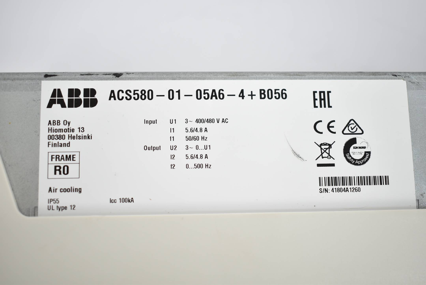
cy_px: 142
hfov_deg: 41.1
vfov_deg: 28.1
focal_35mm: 48
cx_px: 213
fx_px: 568
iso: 200
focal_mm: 32
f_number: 4.5
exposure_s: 1/50
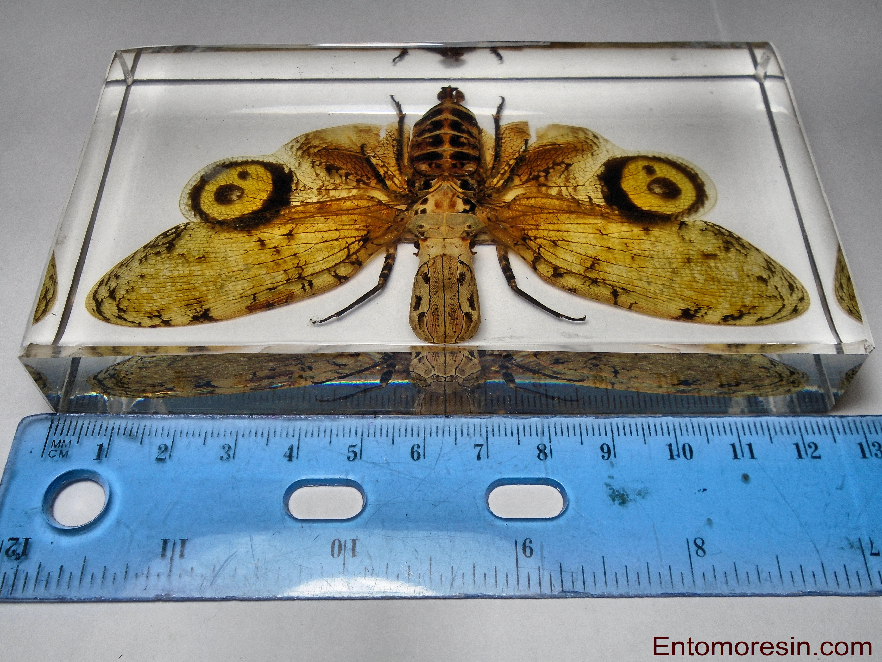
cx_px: 441
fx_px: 917
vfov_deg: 39.7
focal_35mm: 36
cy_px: 331
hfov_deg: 51.4
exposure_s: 1/160
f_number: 3.8
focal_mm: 6.4
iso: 100
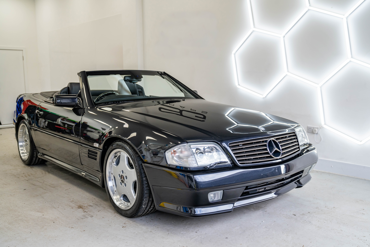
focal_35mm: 34
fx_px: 349
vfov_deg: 38.9
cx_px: 185
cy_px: 124
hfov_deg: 55.8
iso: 800
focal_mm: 34
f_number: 4
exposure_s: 1/100
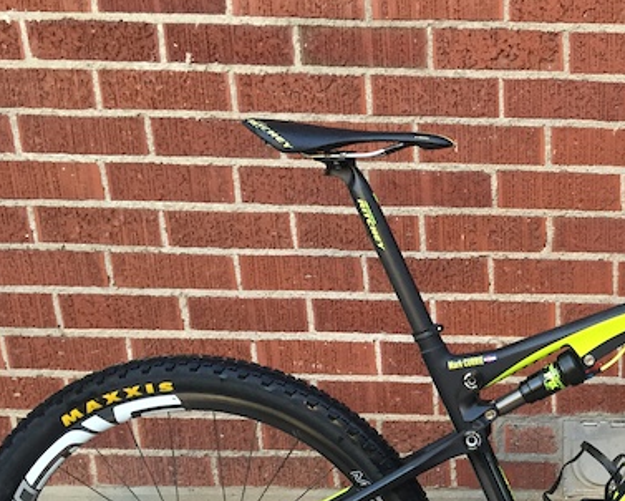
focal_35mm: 60
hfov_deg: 29.3
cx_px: 628
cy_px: 453
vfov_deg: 24.7
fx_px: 1110
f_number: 2.2
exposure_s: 1/30
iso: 40
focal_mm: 4.15
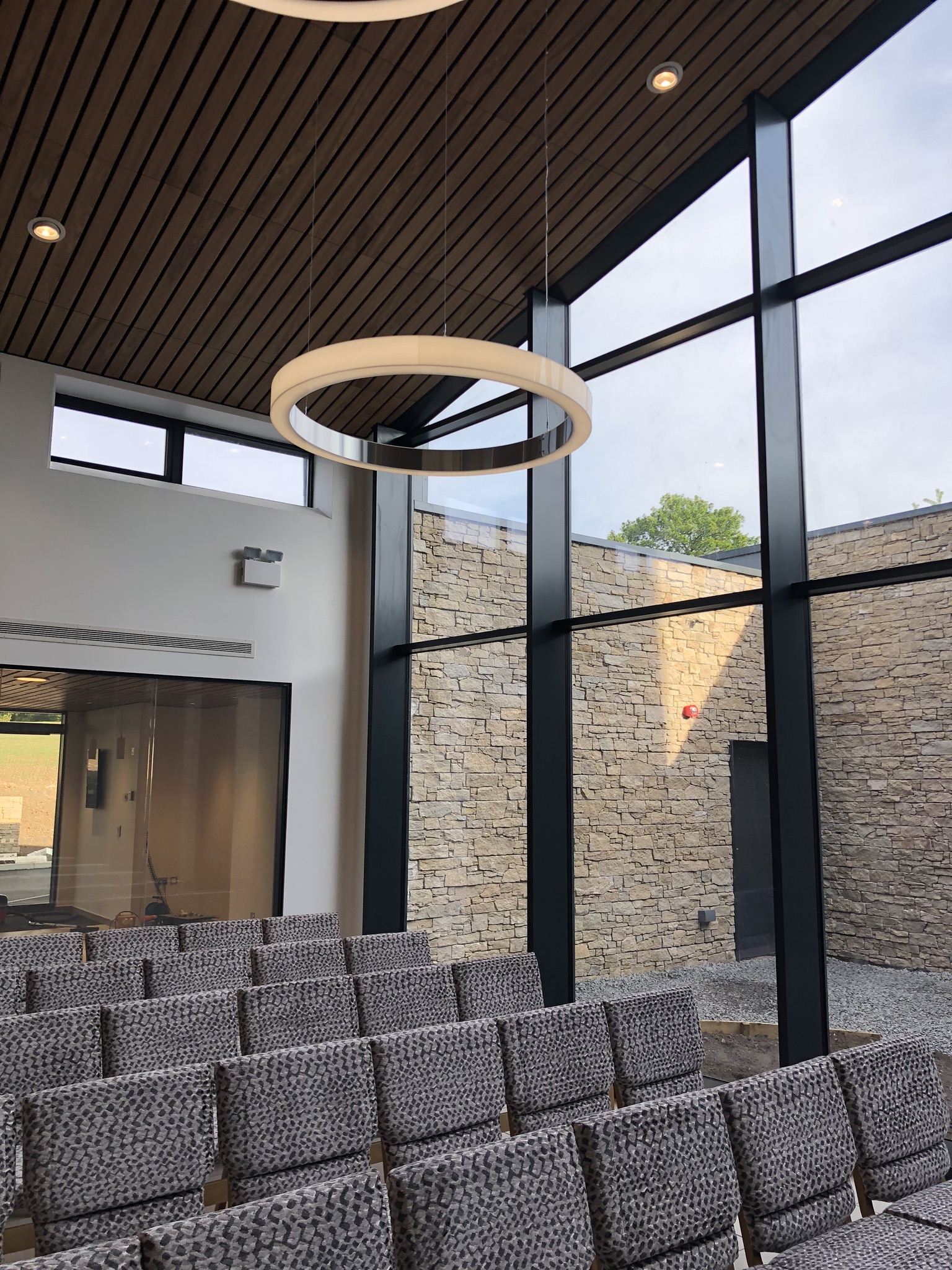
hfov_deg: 49.7
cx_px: 476
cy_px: 635
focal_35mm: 28
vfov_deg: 63.4
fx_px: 1027
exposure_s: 1/322
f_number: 1.8
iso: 20
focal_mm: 4
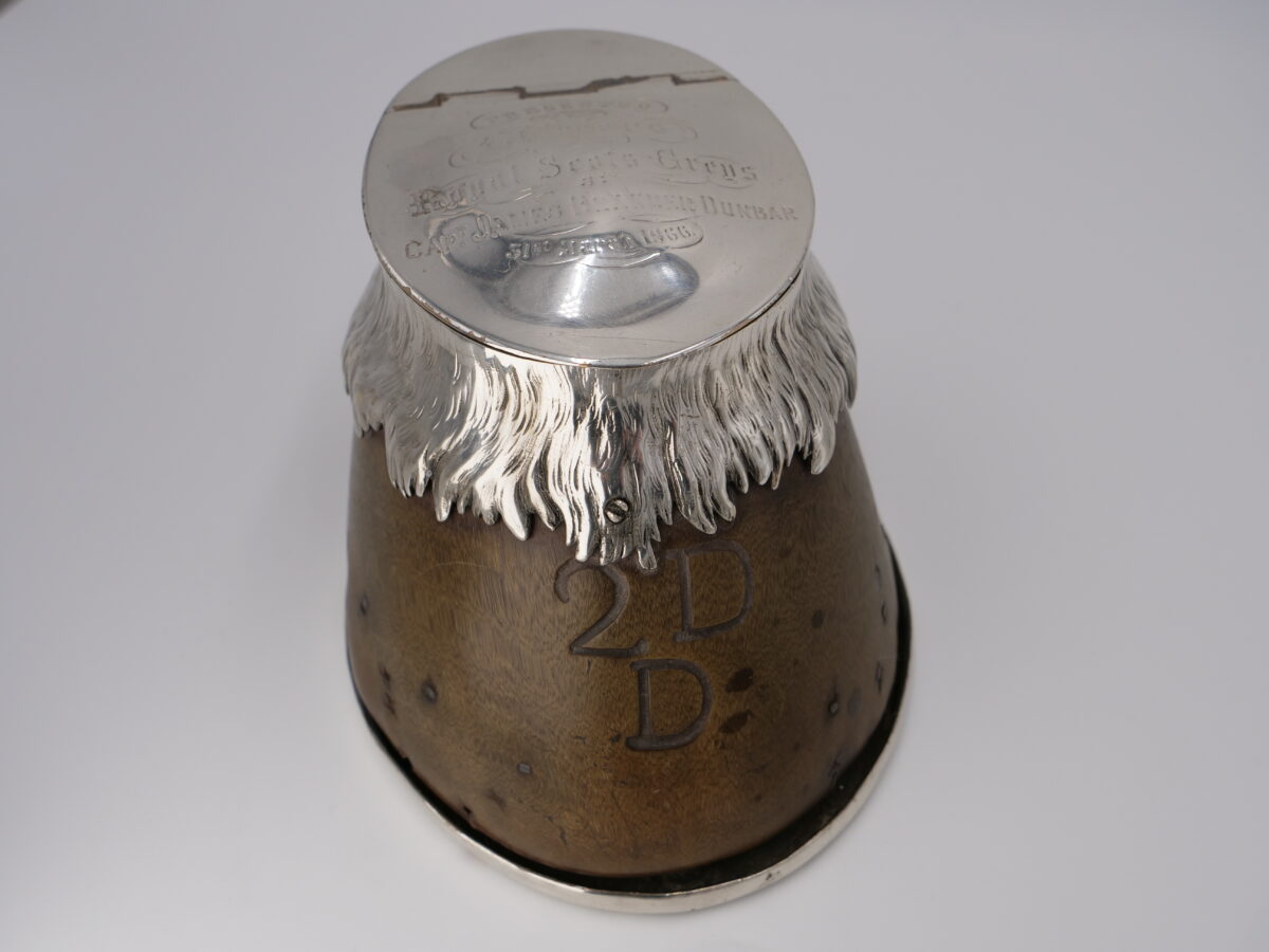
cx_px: 634
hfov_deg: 54.0
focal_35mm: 34
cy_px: 476
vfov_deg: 41.8
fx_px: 1246
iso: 200
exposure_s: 1/320
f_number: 5.6
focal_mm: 17
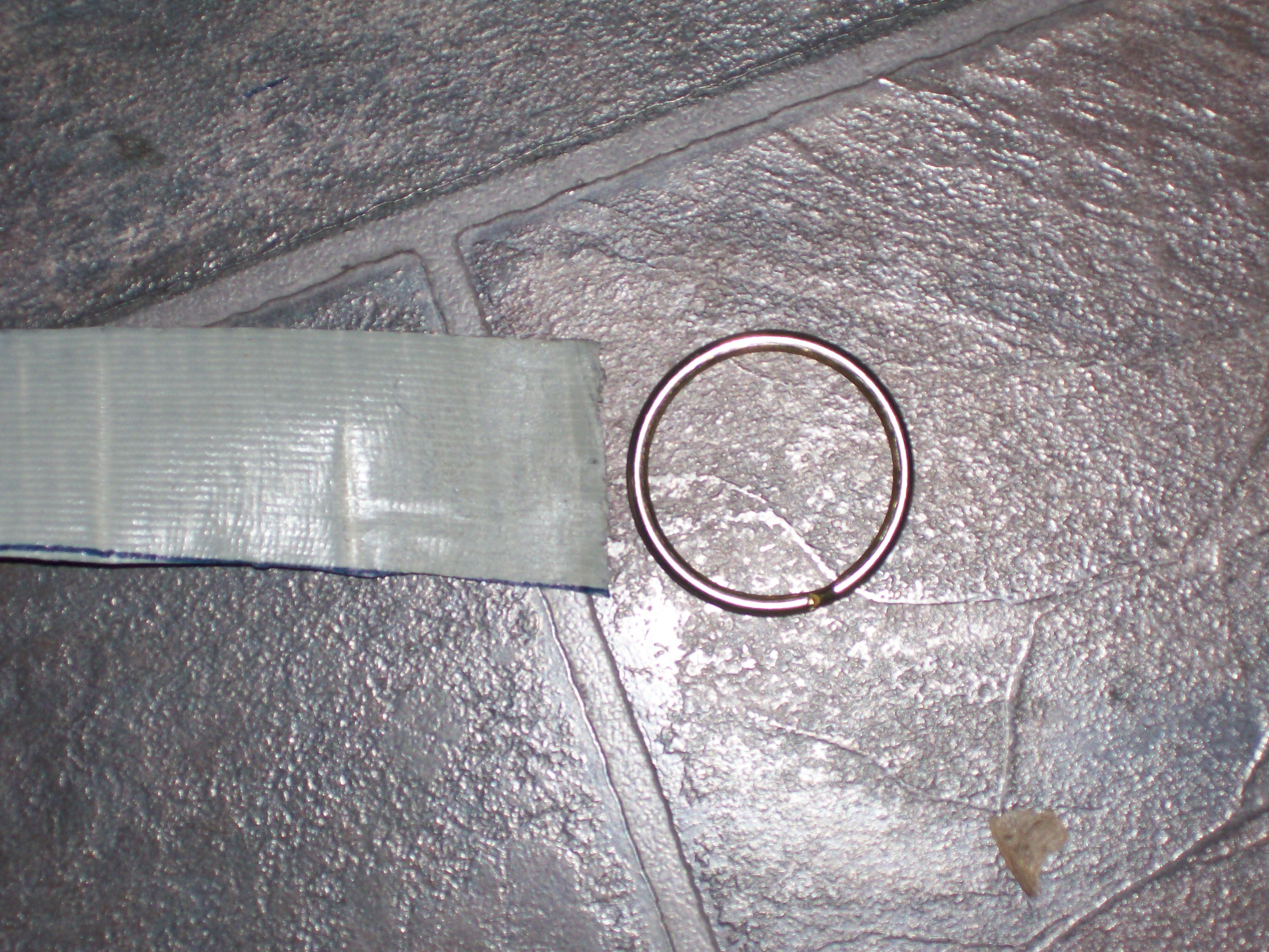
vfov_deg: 13.7
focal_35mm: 108
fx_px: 3959
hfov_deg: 18.2
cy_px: 476
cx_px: 634
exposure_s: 1/125
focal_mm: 18
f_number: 4.8
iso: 80
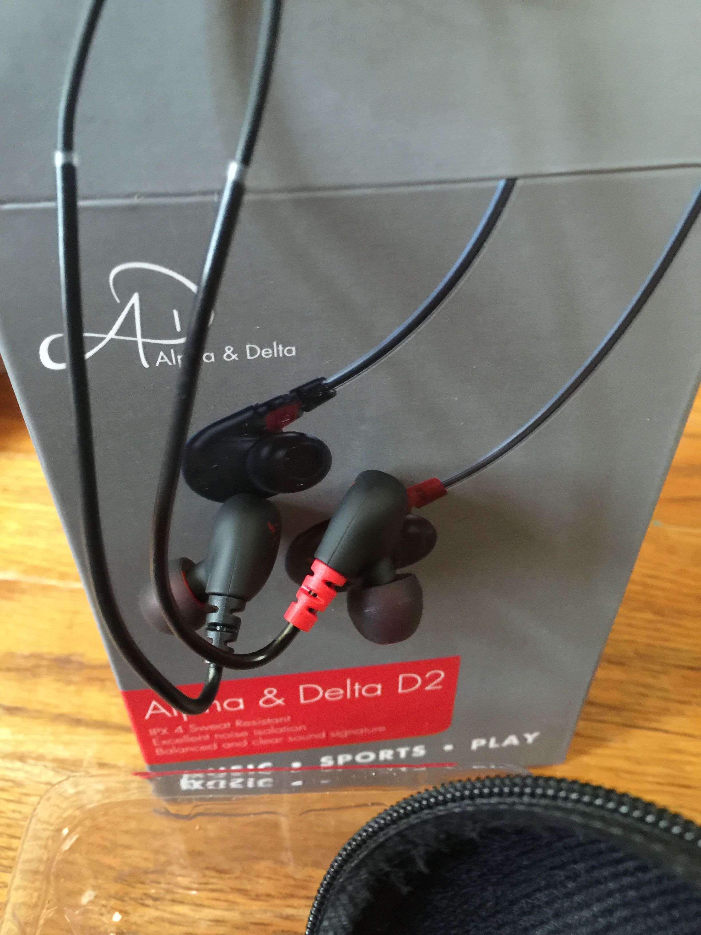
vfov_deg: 61.7
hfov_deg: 48.2
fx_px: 783
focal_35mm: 29
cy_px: 468
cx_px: 350
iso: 125
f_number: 2.2
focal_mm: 4.15
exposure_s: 1/4
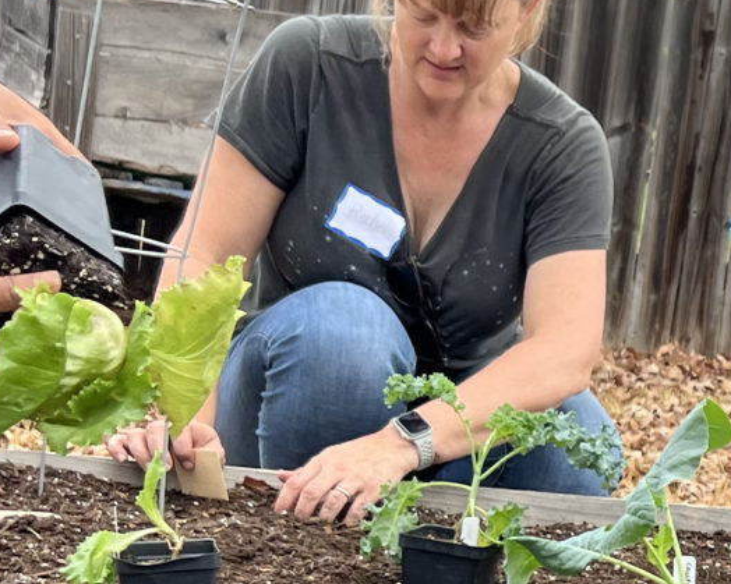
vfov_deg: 12.3
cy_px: 564
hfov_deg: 14.7
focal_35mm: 124
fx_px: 2682
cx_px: 990
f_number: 1.5
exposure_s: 1/383
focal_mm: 5.7
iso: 50
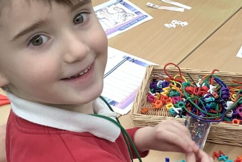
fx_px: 571
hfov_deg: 23.5
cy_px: 162
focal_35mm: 85
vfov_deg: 15.8
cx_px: 204
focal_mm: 3.3
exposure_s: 1/50
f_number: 2.4
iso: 64
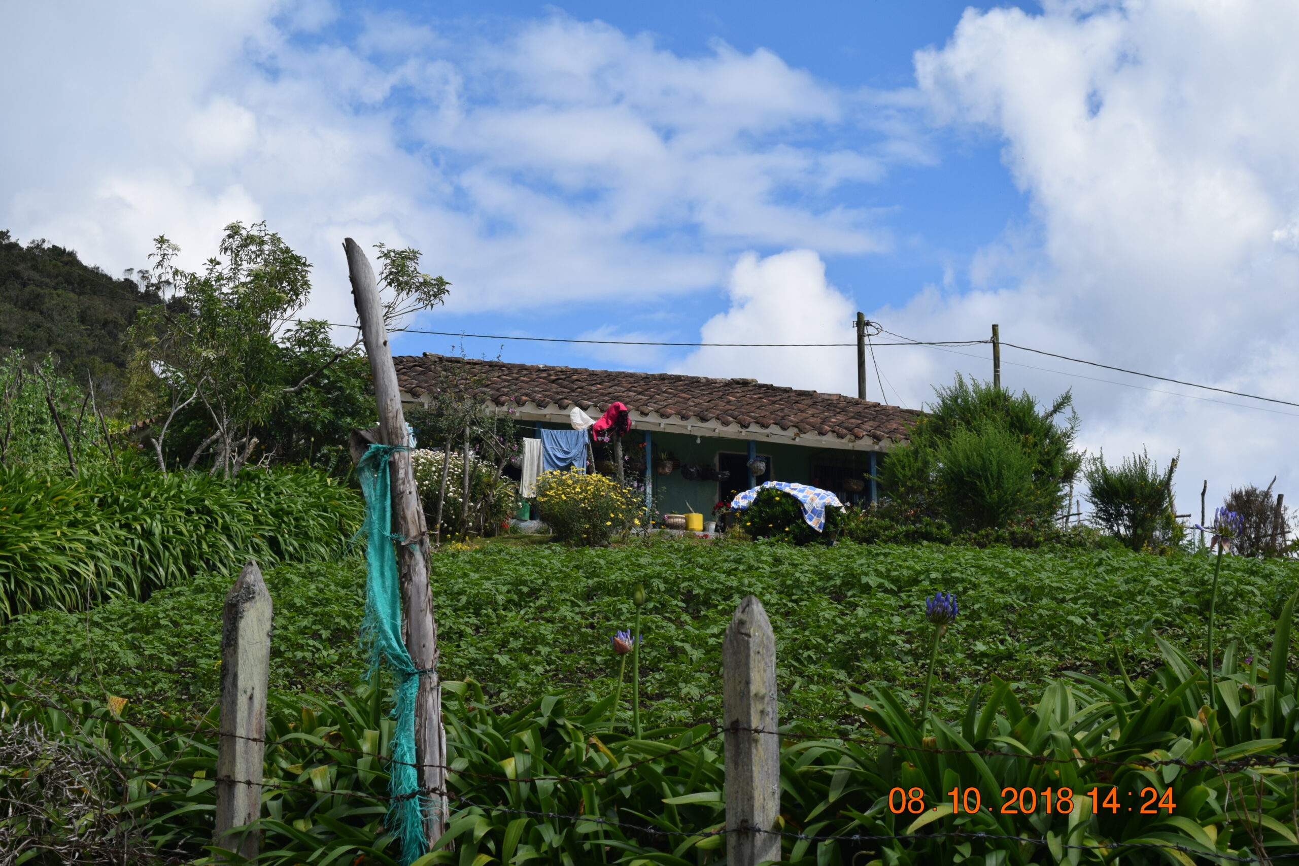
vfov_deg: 16.6
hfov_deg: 24.6
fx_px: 2977
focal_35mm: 82
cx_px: 650
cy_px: 433
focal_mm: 55
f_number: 10
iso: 200
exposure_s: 1/400
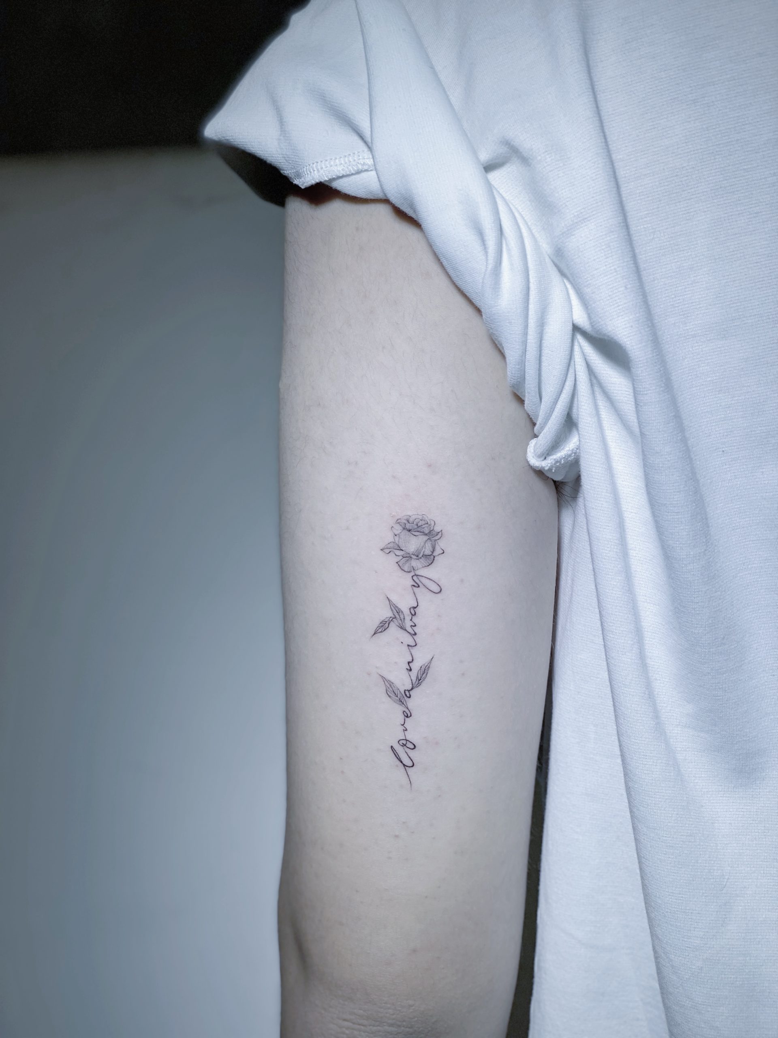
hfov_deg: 28.0
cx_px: 389
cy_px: 519
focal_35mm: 52
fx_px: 1558
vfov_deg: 36.8
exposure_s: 1/206
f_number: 2
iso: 20
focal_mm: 6
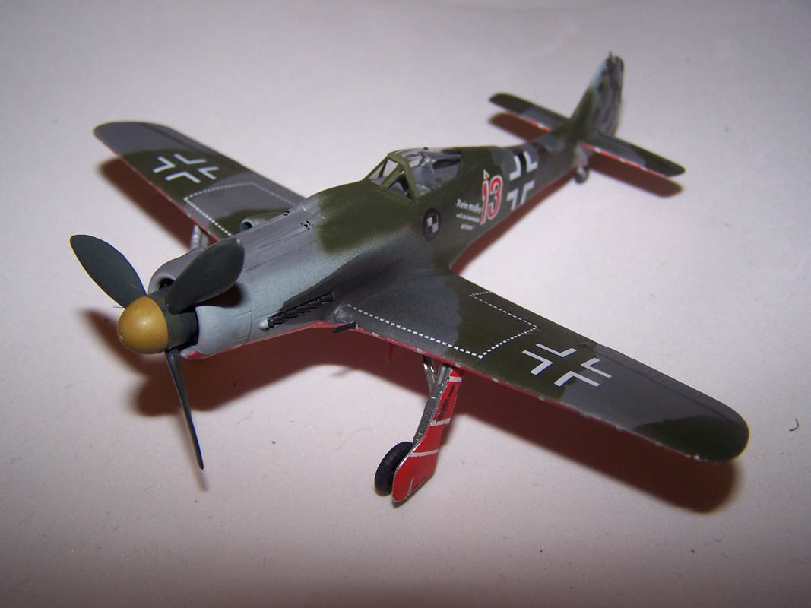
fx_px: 890
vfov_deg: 37.7
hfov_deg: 49.0
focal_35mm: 38
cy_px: 304
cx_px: 406
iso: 80
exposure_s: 1/60
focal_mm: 6.3
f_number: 2.8
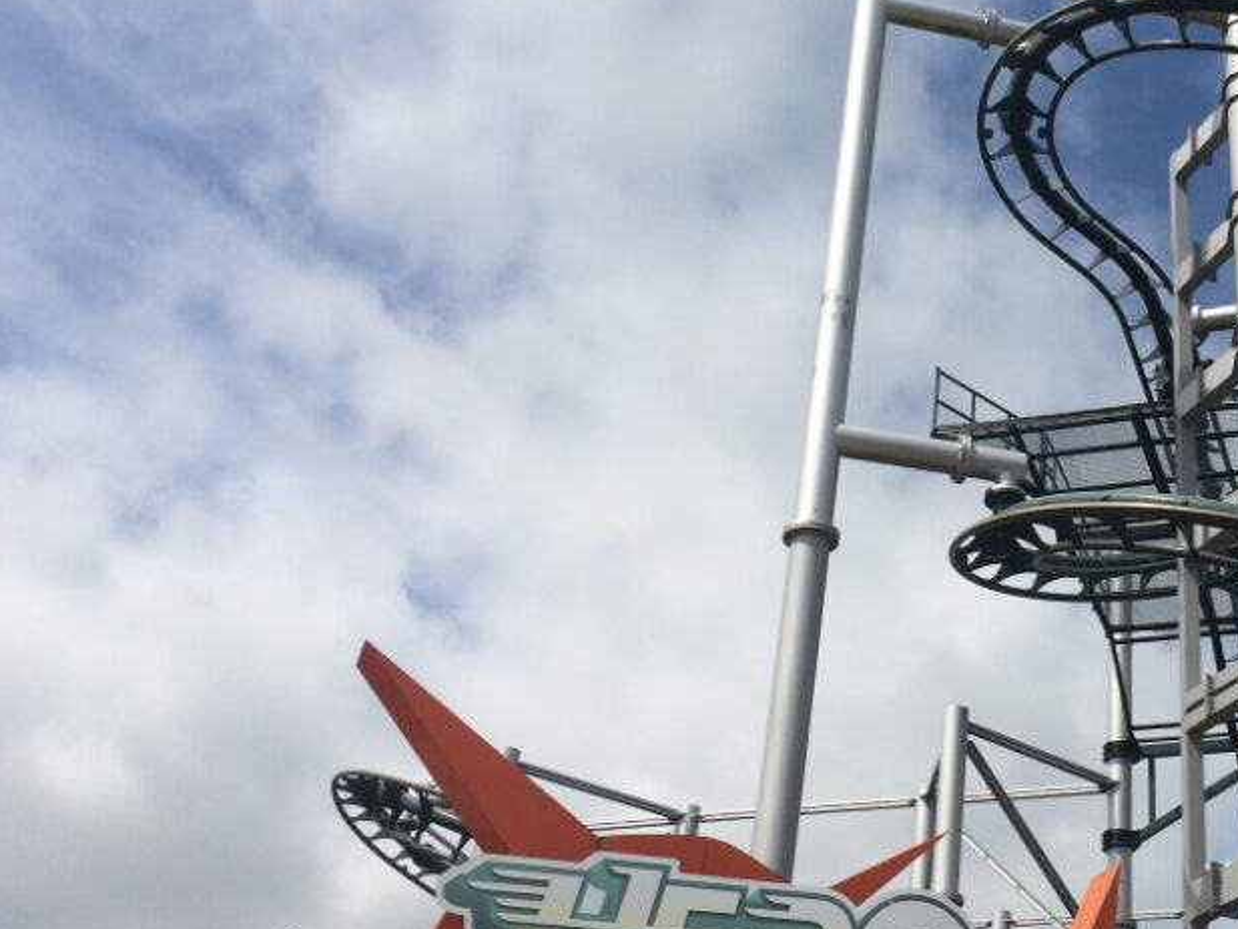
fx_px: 1681
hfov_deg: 38.9
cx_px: 983
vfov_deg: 30.9
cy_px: 407
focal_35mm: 47
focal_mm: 4.15
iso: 32
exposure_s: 1/4115
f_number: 2.2
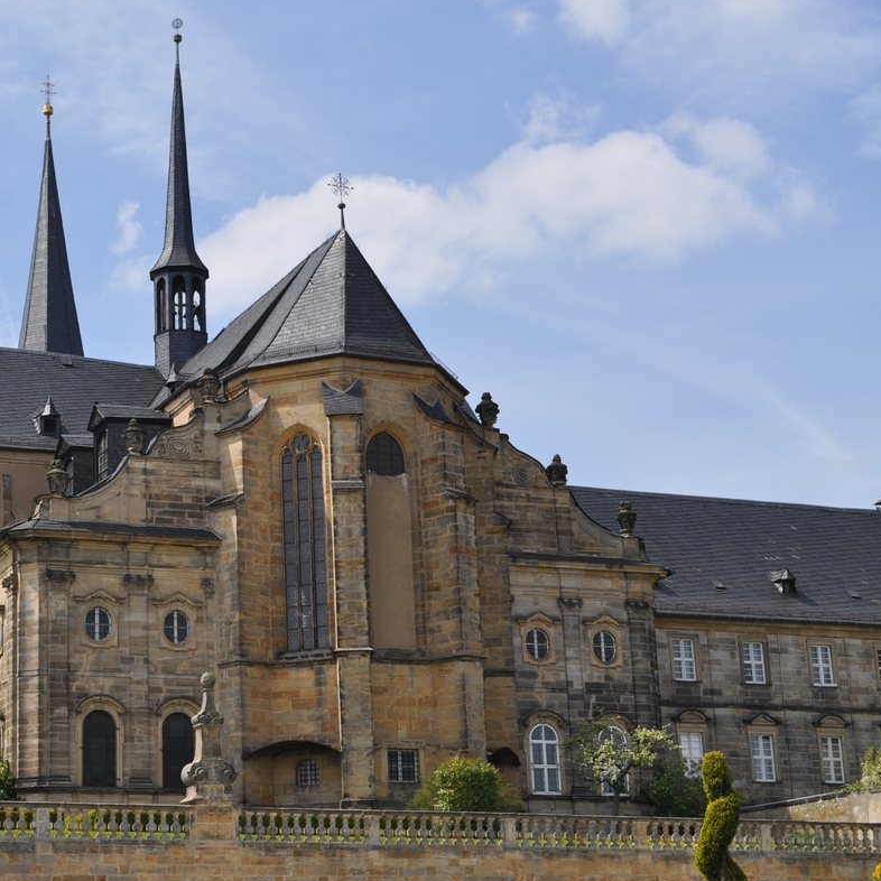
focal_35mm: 70
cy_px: 443
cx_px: 224
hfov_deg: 24.4
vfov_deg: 24.7
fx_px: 2016
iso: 200
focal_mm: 36
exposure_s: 1/320
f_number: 9
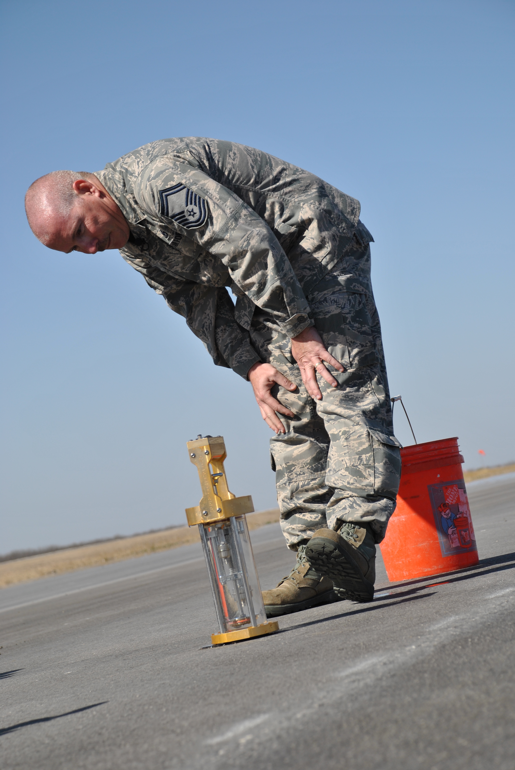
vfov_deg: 19.4
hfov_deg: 13.1
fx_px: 2247
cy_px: 385
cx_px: 258
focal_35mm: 105
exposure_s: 1/500
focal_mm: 70
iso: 100
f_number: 5.6
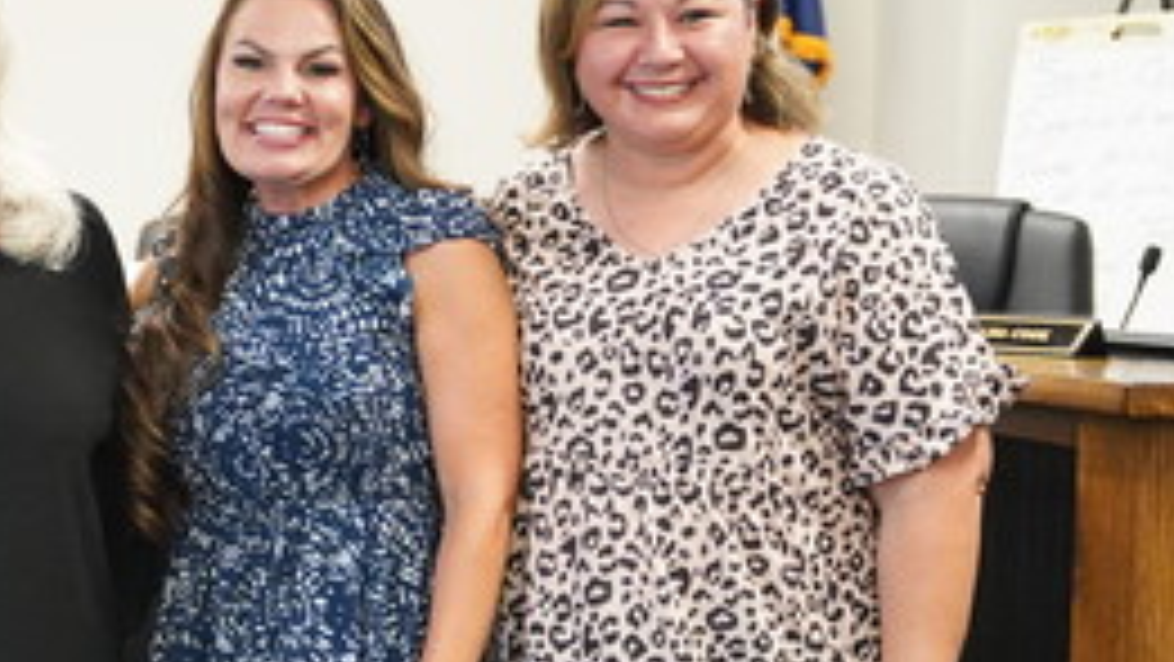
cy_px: 543
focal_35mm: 119
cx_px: -459
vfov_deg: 10.2
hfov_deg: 16.7
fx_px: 3706
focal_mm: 37
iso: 6400
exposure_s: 1/250
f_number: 2.8
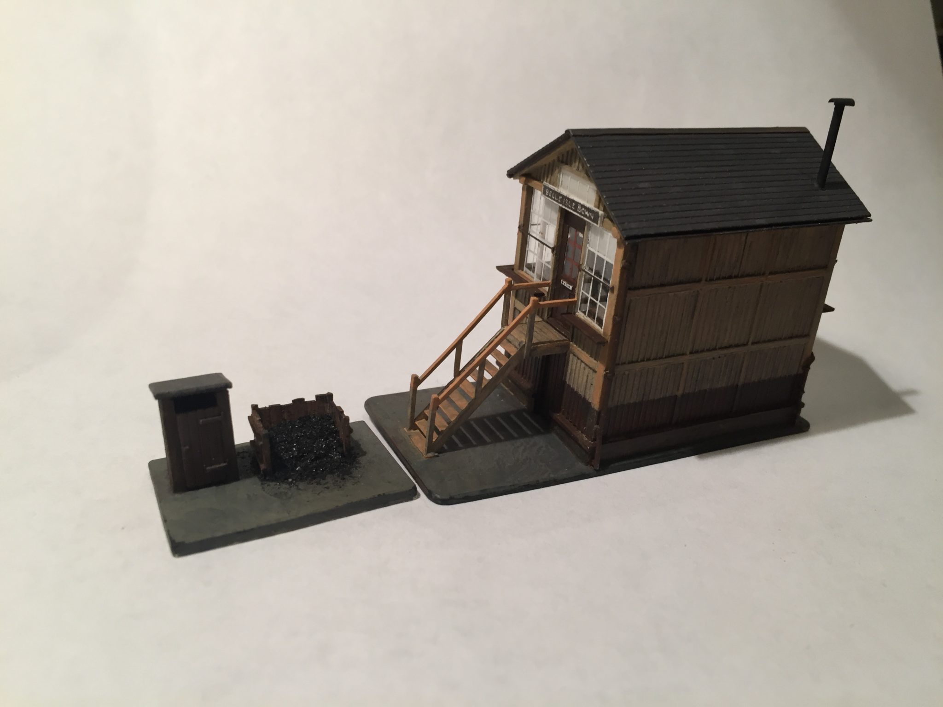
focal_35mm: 29
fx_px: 790
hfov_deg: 61.7
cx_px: 472
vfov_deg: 48.2
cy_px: 354
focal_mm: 4.15
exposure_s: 1/33
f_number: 2.2
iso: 32
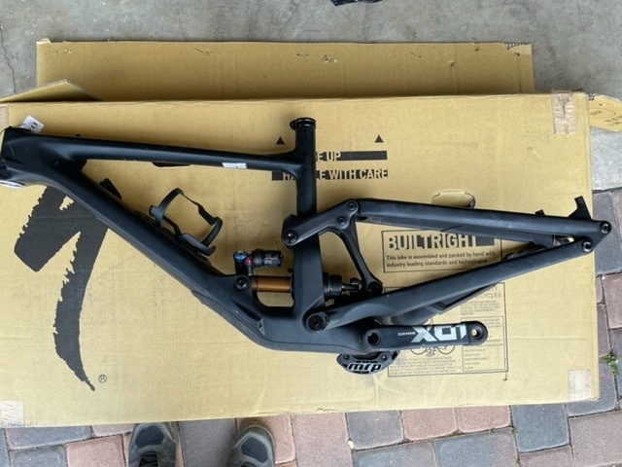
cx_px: 311
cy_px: 234
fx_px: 467
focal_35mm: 26
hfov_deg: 67.3
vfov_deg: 53.1
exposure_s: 1/124
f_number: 1.6
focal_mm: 4.2
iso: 32
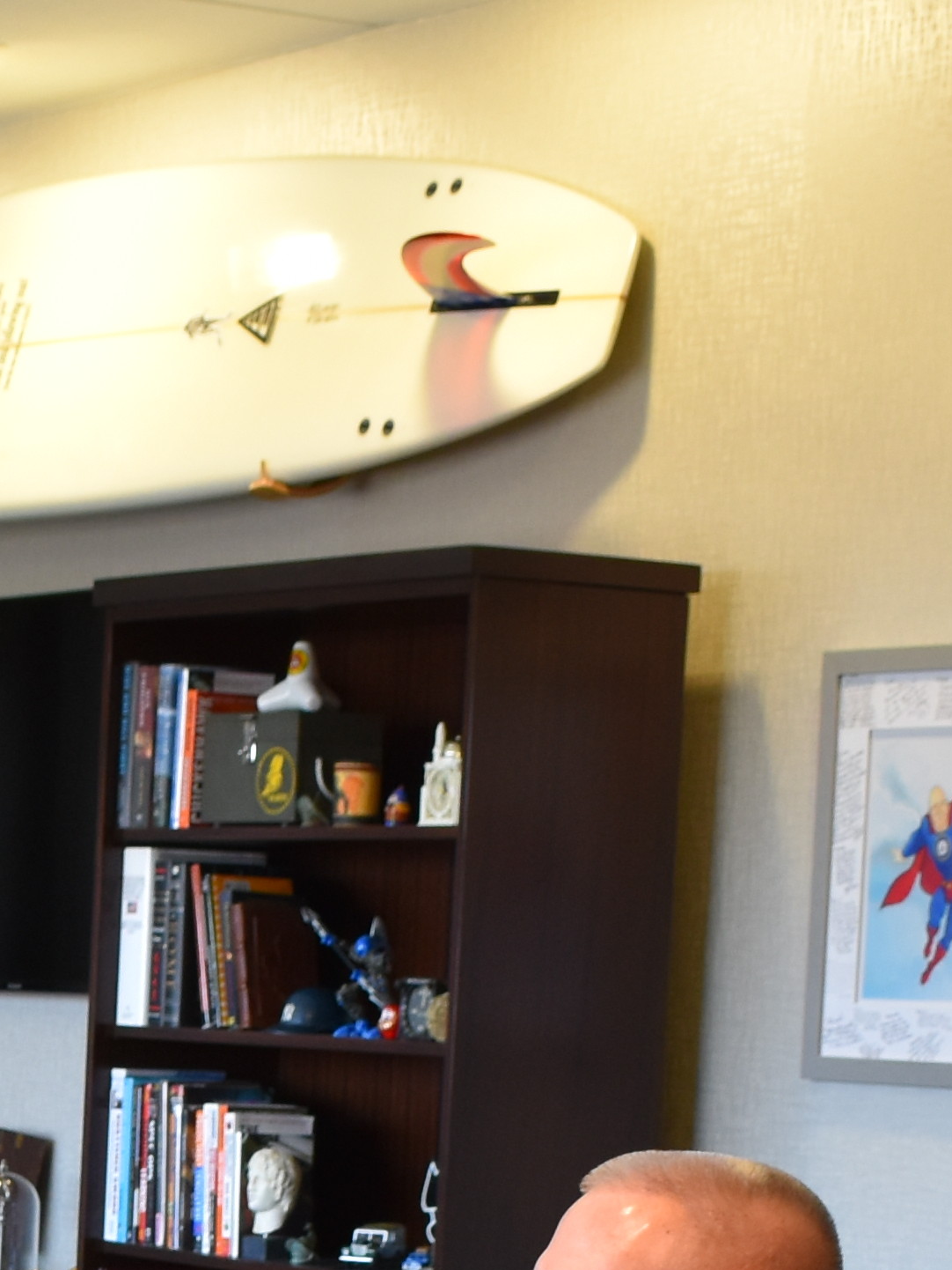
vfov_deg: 15.0
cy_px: 1635
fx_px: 4619
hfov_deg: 11.4
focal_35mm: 126
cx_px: -387
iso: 560
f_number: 4
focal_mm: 21
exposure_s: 1/60
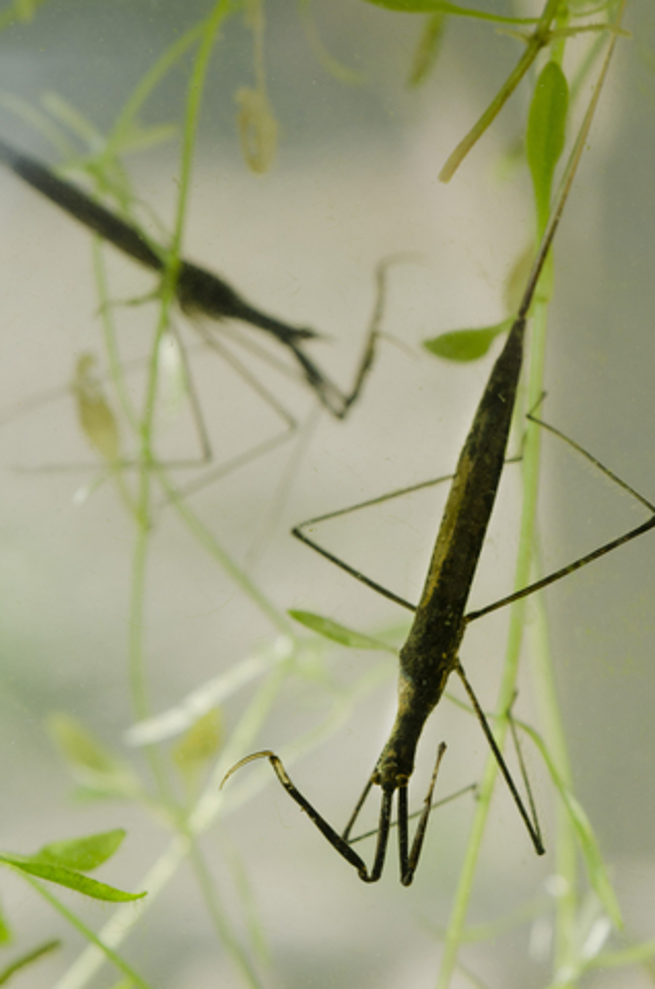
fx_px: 2467
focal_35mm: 90
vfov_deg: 22.7
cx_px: 328
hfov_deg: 15.1
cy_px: 494
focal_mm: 60
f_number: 10
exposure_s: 1/250
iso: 160
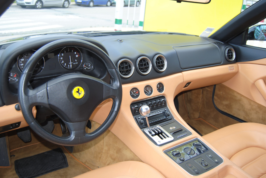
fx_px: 255
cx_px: 133
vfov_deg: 38.5
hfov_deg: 55.0
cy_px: 89
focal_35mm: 34
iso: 100
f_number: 3.8
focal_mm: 23
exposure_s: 1/125
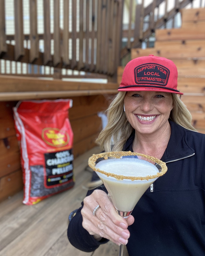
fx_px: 243
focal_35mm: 32
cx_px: 103
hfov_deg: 45.8
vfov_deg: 55.6
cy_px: 123
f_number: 2.2
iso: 100
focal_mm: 2.71
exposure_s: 1/112
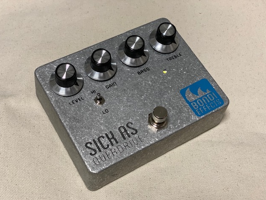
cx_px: 133
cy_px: 101
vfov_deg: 27.5
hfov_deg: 36.2
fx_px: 407
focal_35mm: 53
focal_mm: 6
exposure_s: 1/100
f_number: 2
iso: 200
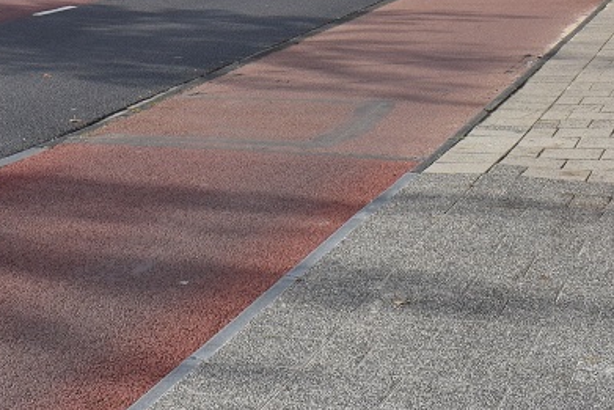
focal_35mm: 92
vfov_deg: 13.9
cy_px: -212
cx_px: 118
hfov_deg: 21.8
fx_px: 1570
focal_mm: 20
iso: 200
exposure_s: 1/400
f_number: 10
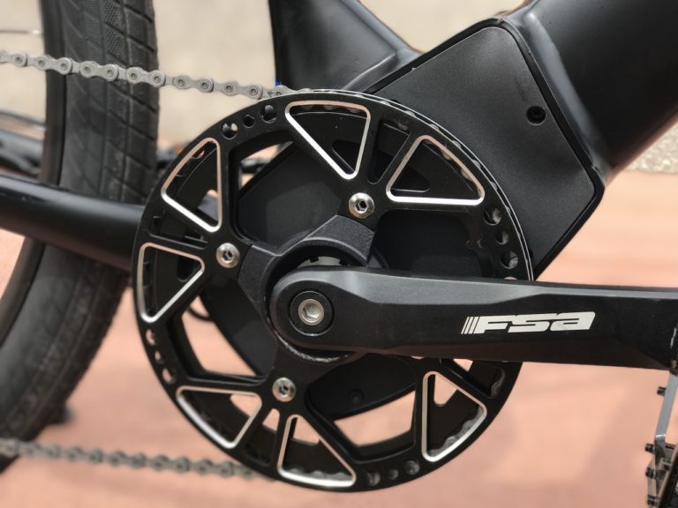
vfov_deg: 25.7
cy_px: 254
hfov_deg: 33.8
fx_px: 1116
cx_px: 339
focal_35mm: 57
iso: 20
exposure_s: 1/295
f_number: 2.8
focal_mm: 6.6
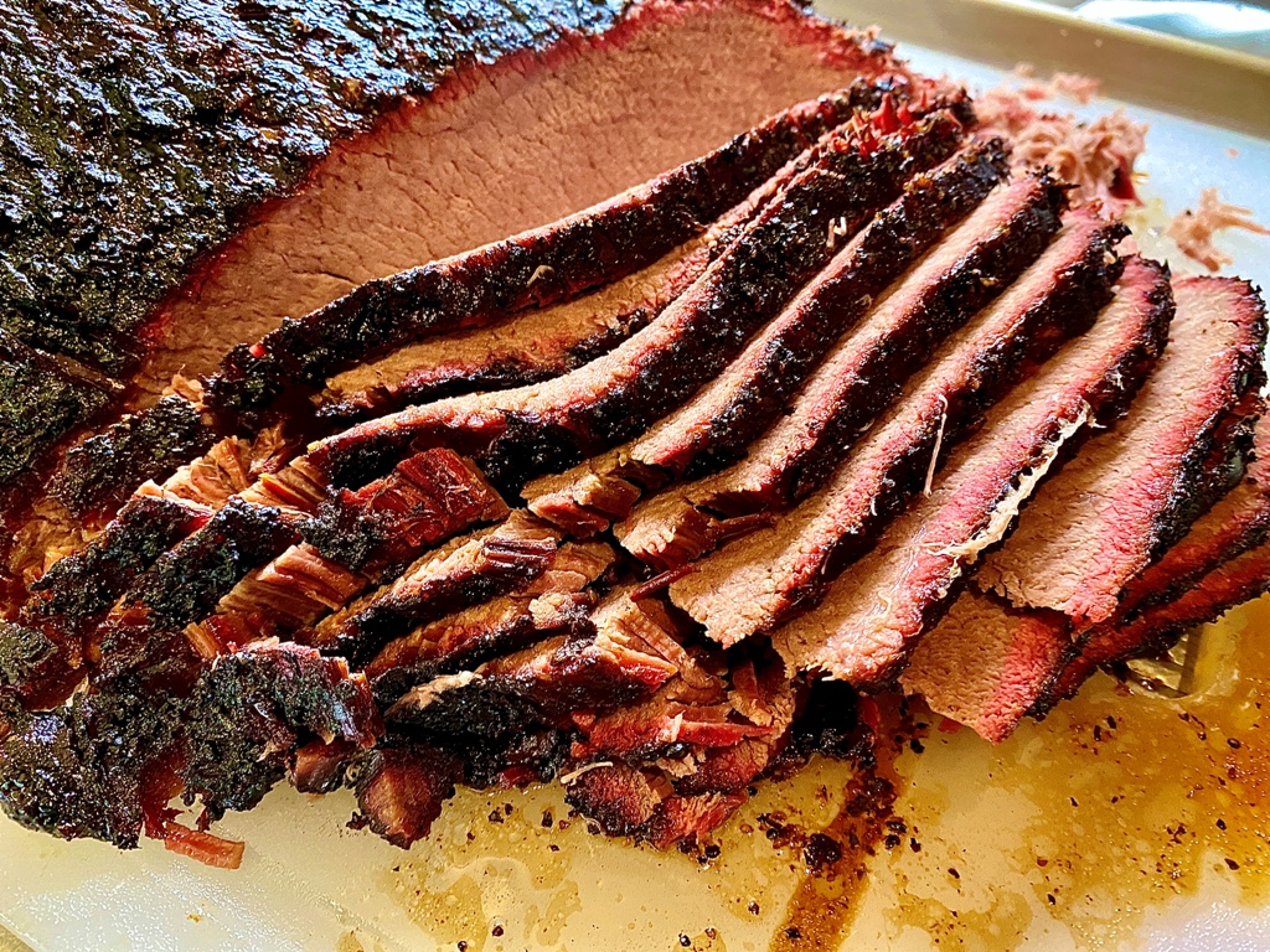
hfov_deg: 67.3
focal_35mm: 26
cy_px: 476
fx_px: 954
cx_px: 635
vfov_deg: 53.1
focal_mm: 4.25
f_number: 1.8
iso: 320
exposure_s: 1/40
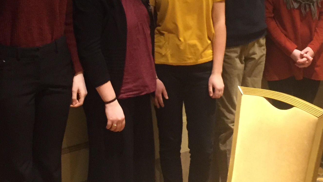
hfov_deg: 27.2
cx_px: 179
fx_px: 668
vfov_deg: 15.2
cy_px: -7
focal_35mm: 78
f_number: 2.2
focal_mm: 4.15
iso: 250
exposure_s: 1/20
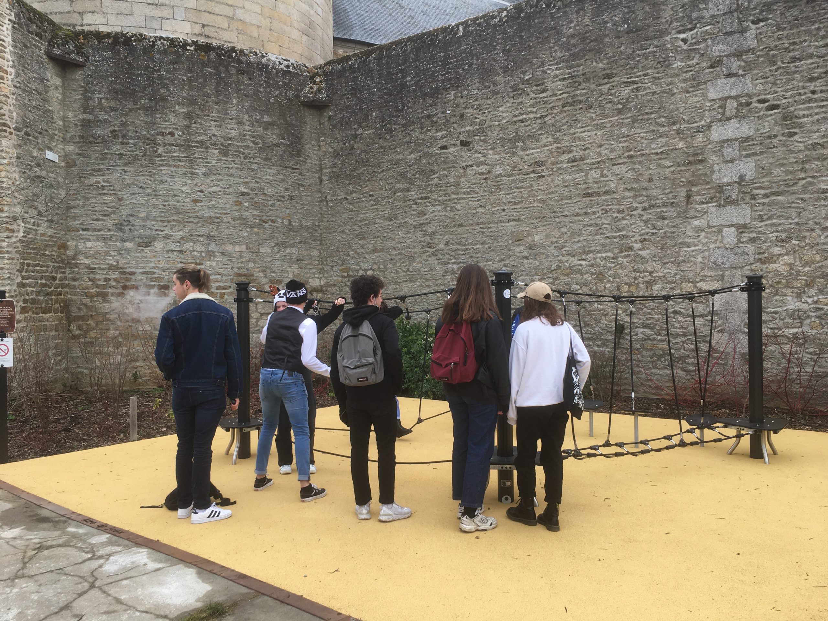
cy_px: 310
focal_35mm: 29
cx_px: 414
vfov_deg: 48.2
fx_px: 694
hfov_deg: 61.7
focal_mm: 4.15
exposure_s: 1/139
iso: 25
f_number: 2.2
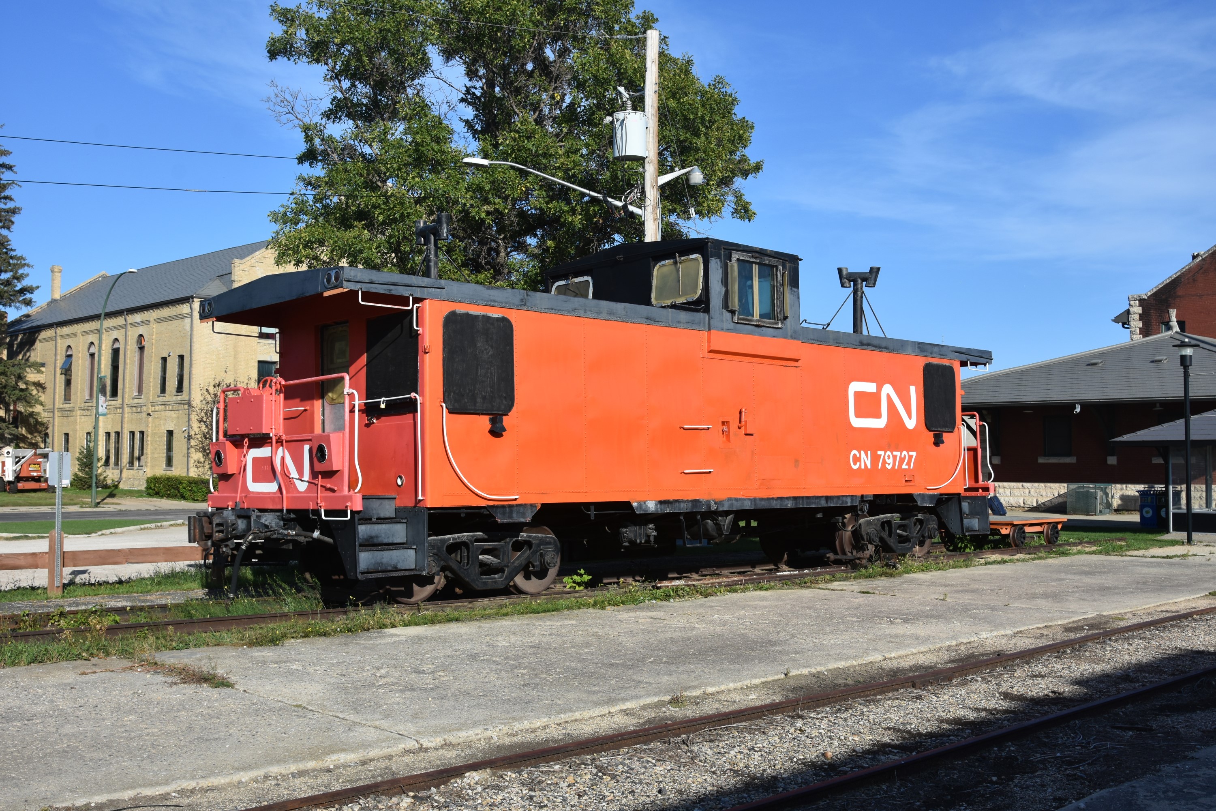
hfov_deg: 53.1
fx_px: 1216
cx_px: 608
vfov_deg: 36.9
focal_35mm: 36
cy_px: 406
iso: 200
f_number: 8
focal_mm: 24
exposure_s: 1/500
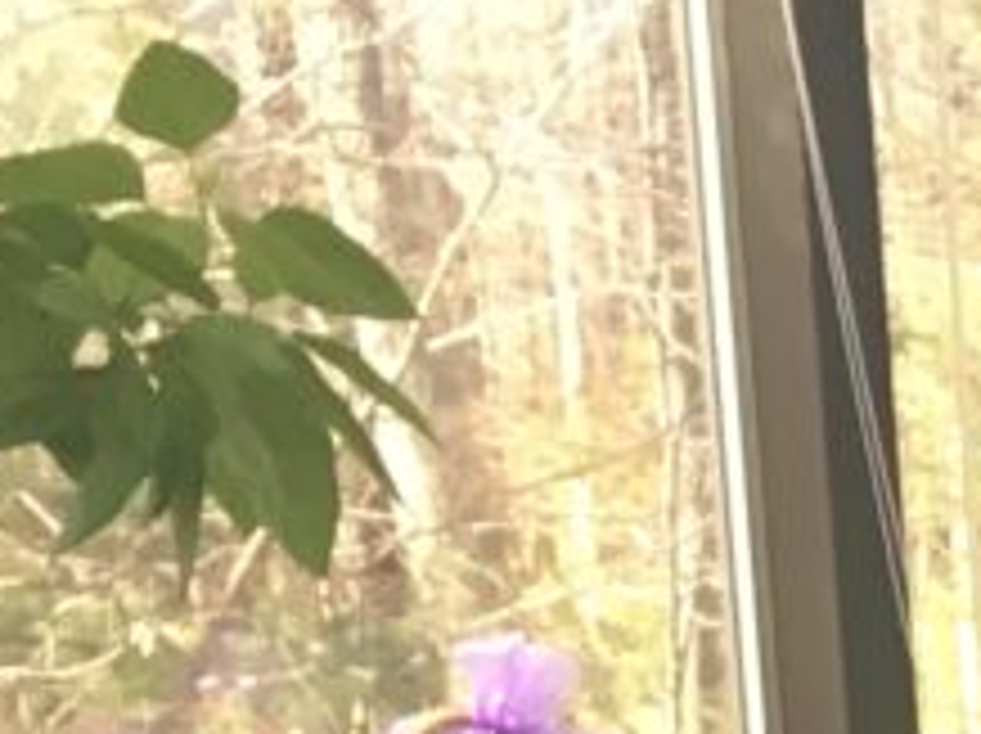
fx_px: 6030
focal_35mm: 213
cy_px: 2603
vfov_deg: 6.1
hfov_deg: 8.5
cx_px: 2344
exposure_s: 1/30
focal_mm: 4.15
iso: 64
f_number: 2.2
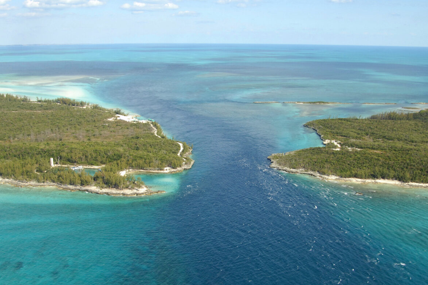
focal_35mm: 40
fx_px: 475
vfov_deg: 33.4
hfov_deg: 48.5
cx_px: 209
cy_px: 156
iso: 400
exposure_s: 1/1000
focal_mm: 24
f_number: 6.3
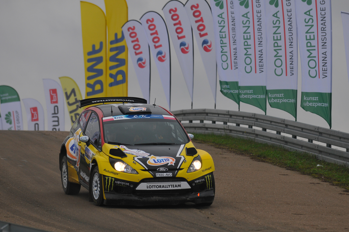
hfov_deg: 6.9
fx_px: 2905
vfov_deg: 4.6
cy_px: 116
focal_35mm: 300
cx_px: 174
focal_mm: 200
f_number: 4.5
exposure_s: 1/640
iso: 400
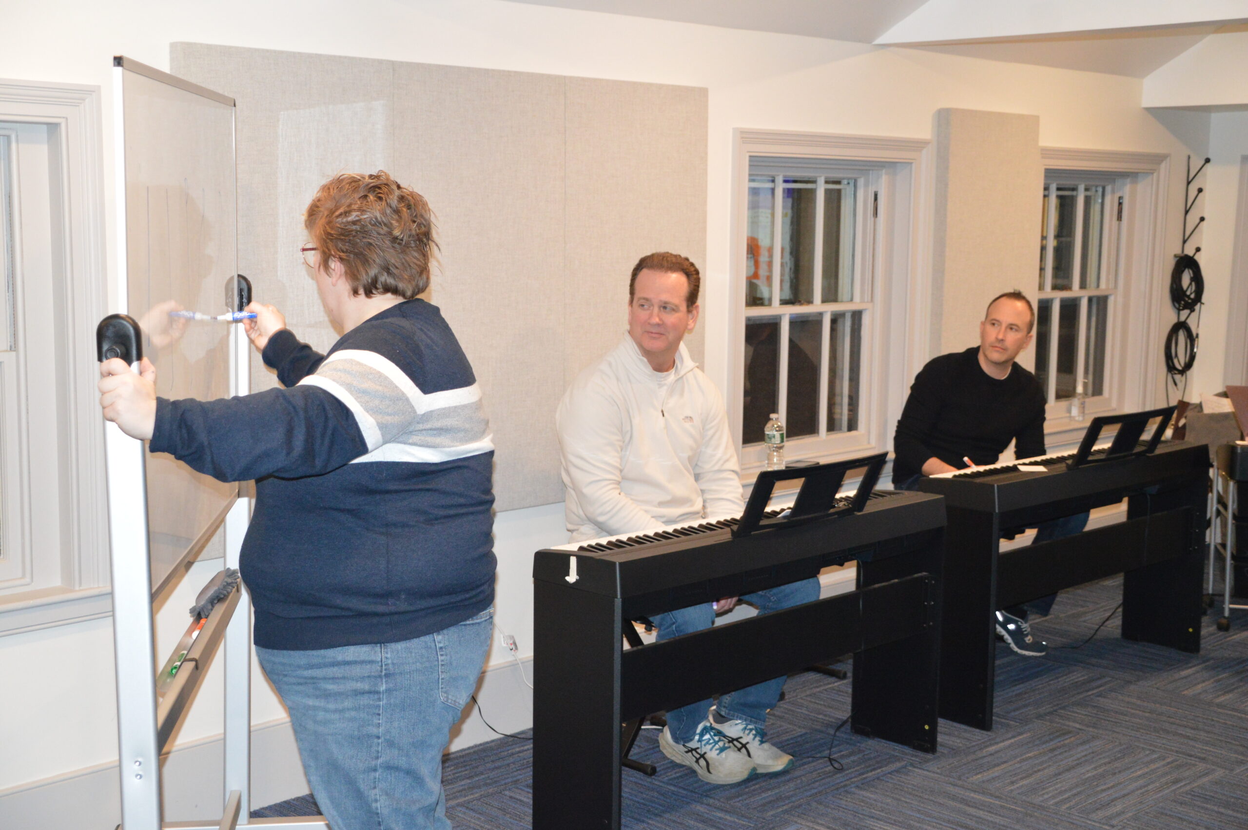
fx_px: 1662
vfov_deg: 28.0
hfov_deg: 41.1
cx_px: 624
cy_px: 415
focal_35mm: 48
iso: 2000
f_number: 4.2
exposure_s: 1/60
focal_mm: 32
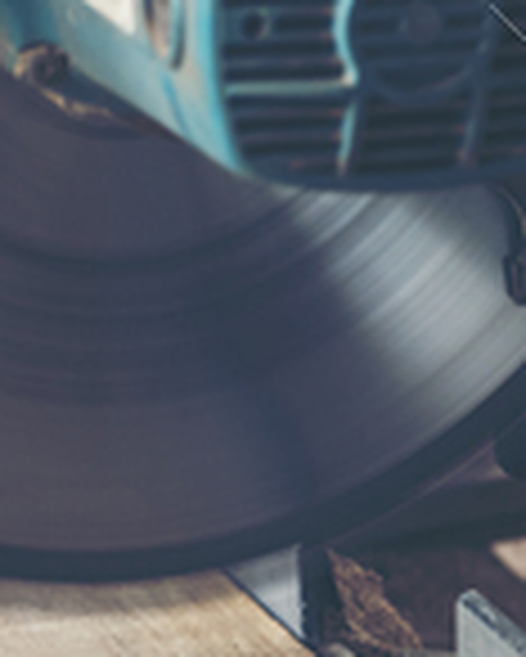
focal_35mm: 399
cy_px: 594
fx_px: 7756
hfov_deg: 3.9
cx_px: 171
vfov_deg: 4.8
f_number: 5.6
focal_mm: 105
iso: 320
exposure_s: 1/60
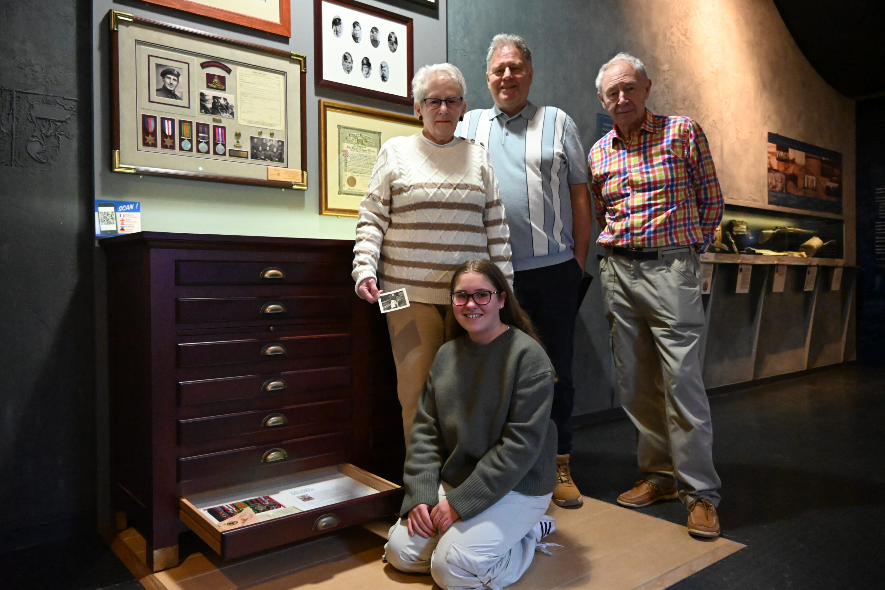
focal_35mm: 27
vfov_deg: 47.9
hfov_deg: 67.4
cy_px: 295
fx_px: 664
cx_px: 442
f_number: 3.5
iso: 10000
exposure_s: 1/60
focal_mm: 18
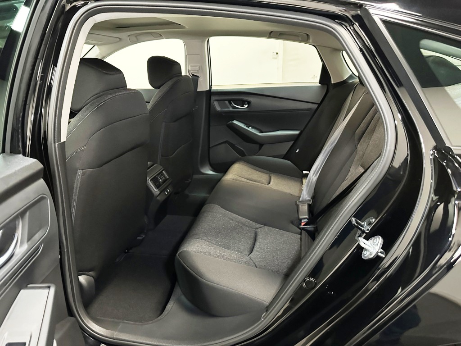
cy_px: 173
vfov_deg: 56.8
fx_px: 320
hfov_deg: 71.6
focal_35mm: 24
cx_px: 230
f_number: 1.78
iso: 1000
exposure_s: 1/30
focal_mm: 6.86
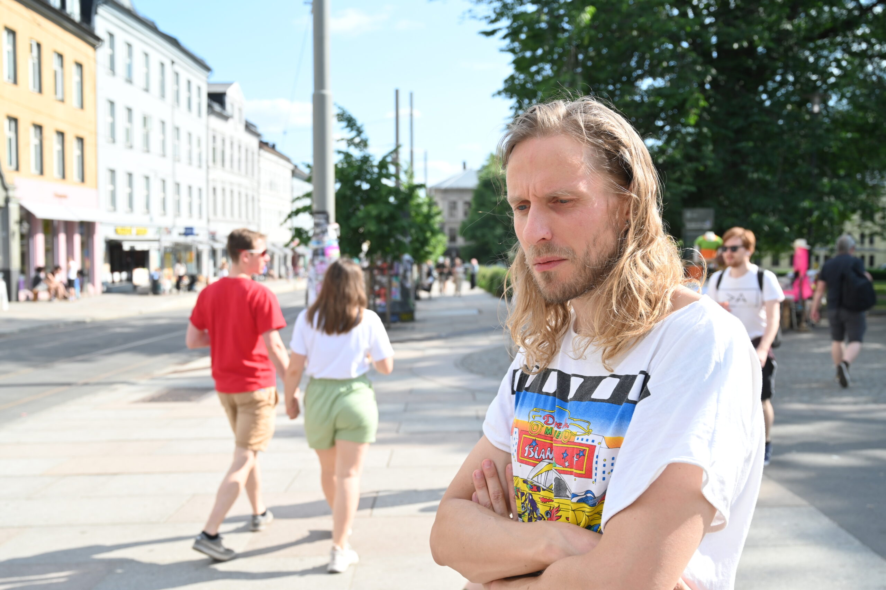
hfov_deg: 51.9
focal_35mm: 37
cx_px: 443
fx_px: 910
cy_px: 295
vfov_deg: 35.9
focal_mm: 37
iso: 140
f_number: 5.6
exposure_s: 1/250
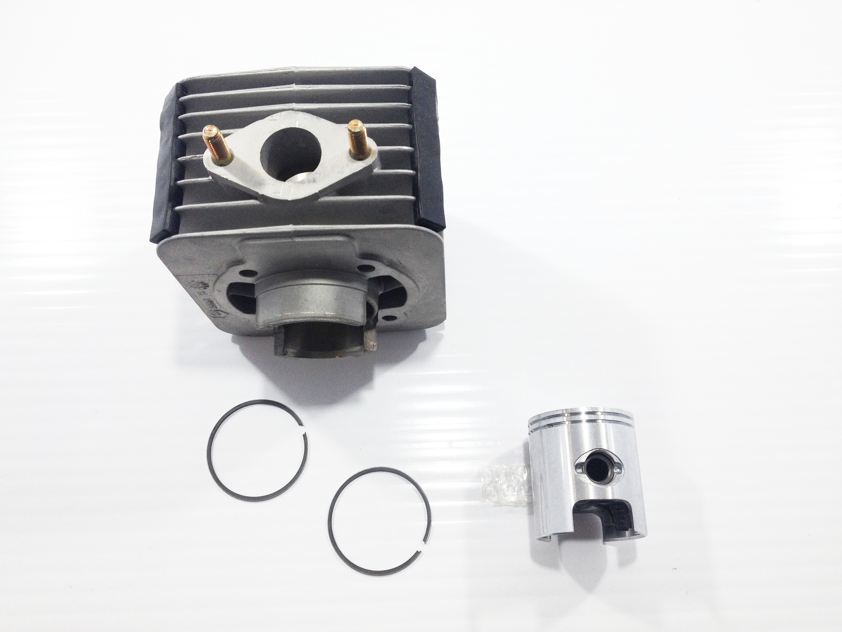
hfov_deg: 52.6
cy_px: 316
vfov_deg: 40.7
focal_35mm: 35
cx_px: 421
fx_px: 851
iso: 50
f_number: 2.4
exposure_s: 1/152
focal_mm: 4.28
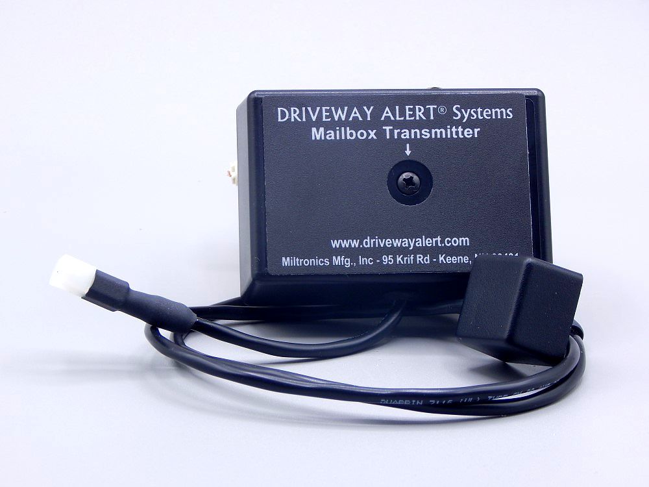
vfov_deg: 9.3
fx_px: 3000
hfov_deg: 12.3
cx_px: 324
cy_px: 244
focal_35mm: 160
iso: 125
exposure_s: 1/80
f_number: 5.1
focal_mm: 28.7
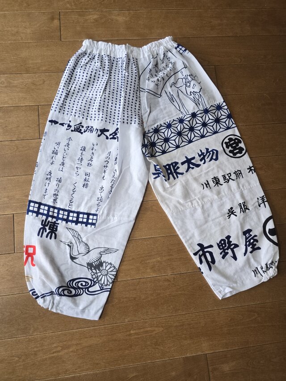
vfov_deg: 73.9
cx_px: 143
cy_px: 190
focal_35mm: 23
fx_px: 253
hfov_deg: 58.9
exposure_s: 1/182
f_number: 1.7
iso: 160
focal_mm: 6.3
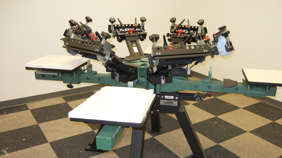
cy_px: 101
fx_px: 269
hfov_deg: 55.2
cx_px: 154
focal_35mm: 36
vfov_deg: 32.6
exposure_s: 1/30
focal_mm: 5.4
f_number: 3.5
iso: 200
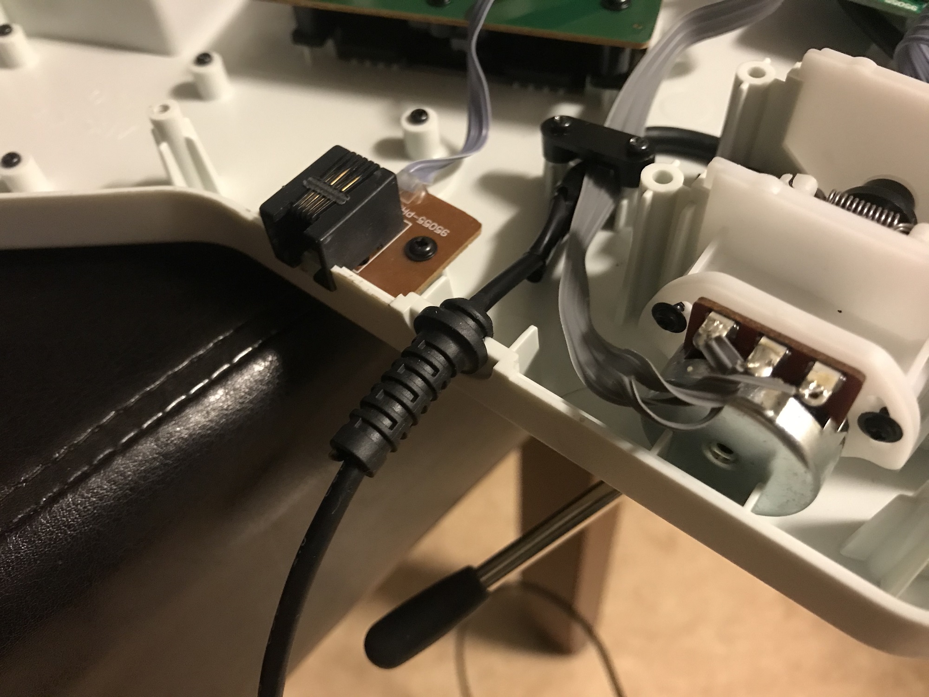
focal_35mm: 28
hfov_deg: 63.4
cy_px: 348
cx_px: 464
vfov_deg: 49.7
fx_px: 751
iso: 100
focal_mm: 3.99
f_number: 1.8
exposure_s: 1/6
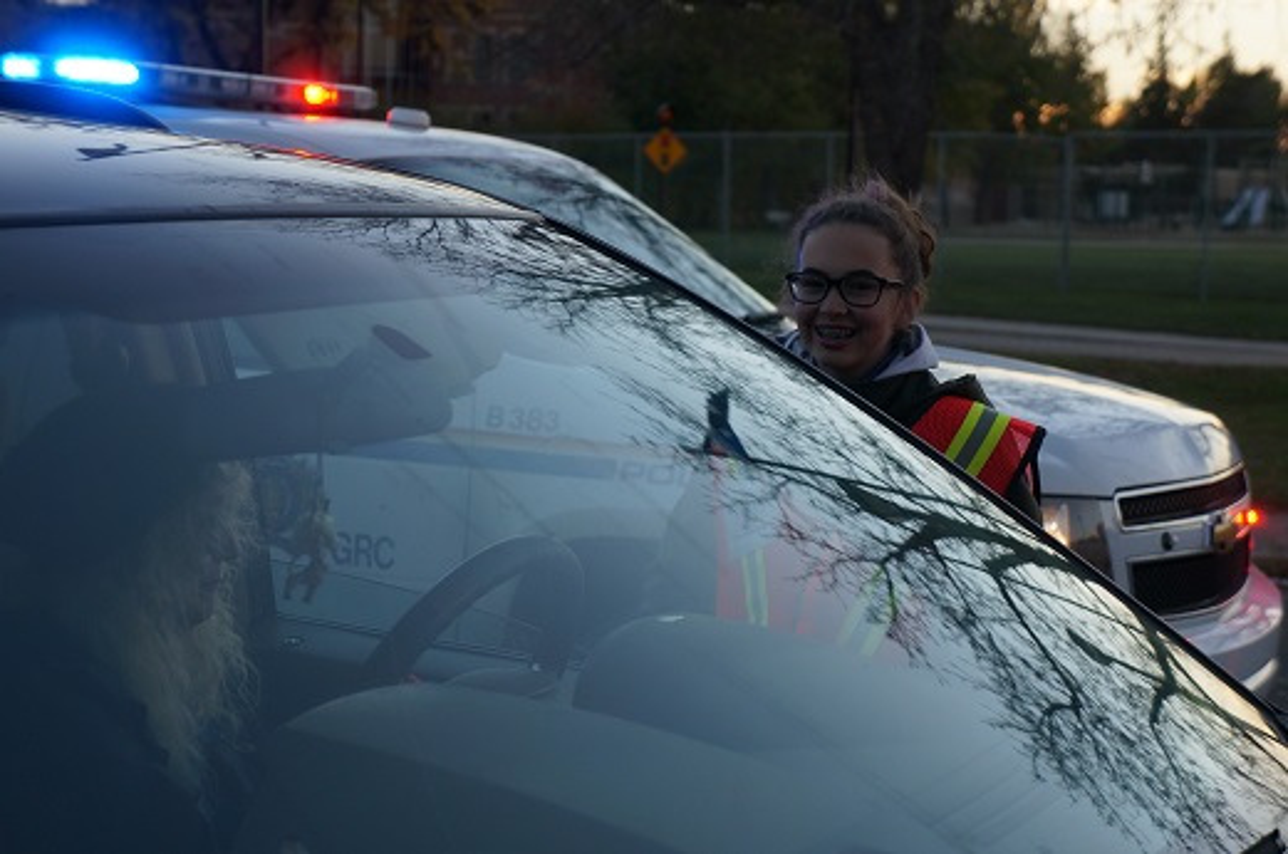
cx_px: 644
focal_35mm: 82
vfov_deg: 16.5
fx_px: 2947
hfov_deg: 24.7
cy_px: 427
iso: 250
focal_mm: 55
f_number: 5.6
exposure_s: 1/160
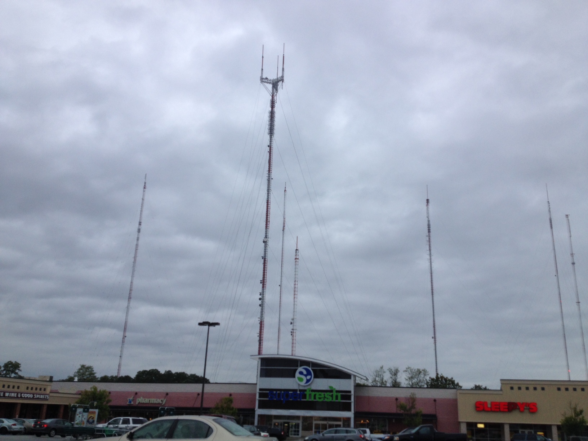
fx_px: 595
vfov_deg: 40.7
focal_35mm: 35
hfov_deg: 52.6
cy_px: 220
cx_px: 294
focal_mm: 4.28
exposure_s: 1/516
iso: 50
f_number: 2.4
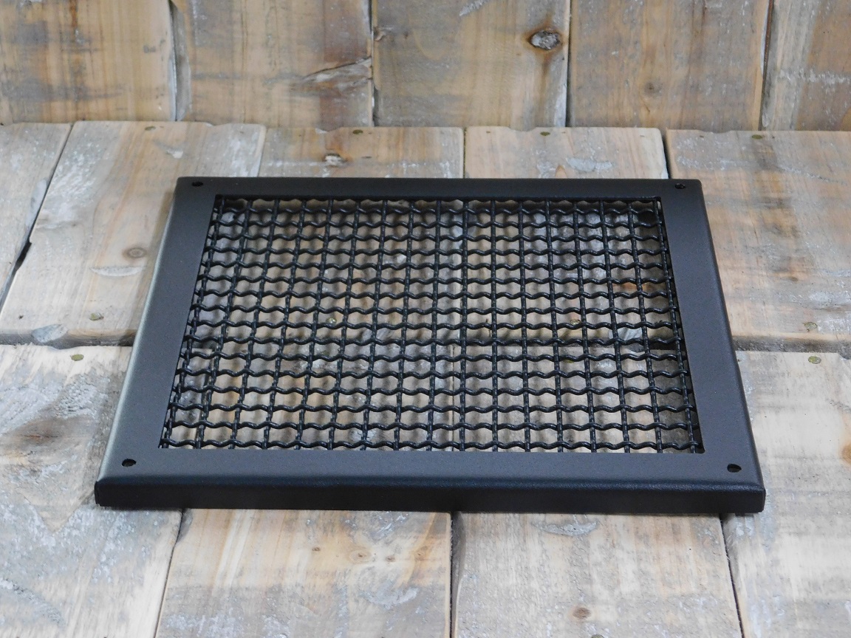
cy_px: 319
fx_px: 1967
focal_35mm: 80
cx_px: 426
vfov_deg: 18.4
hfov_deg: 24.4
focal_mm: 14.2
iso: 400
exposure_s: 1/13
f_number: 4.4
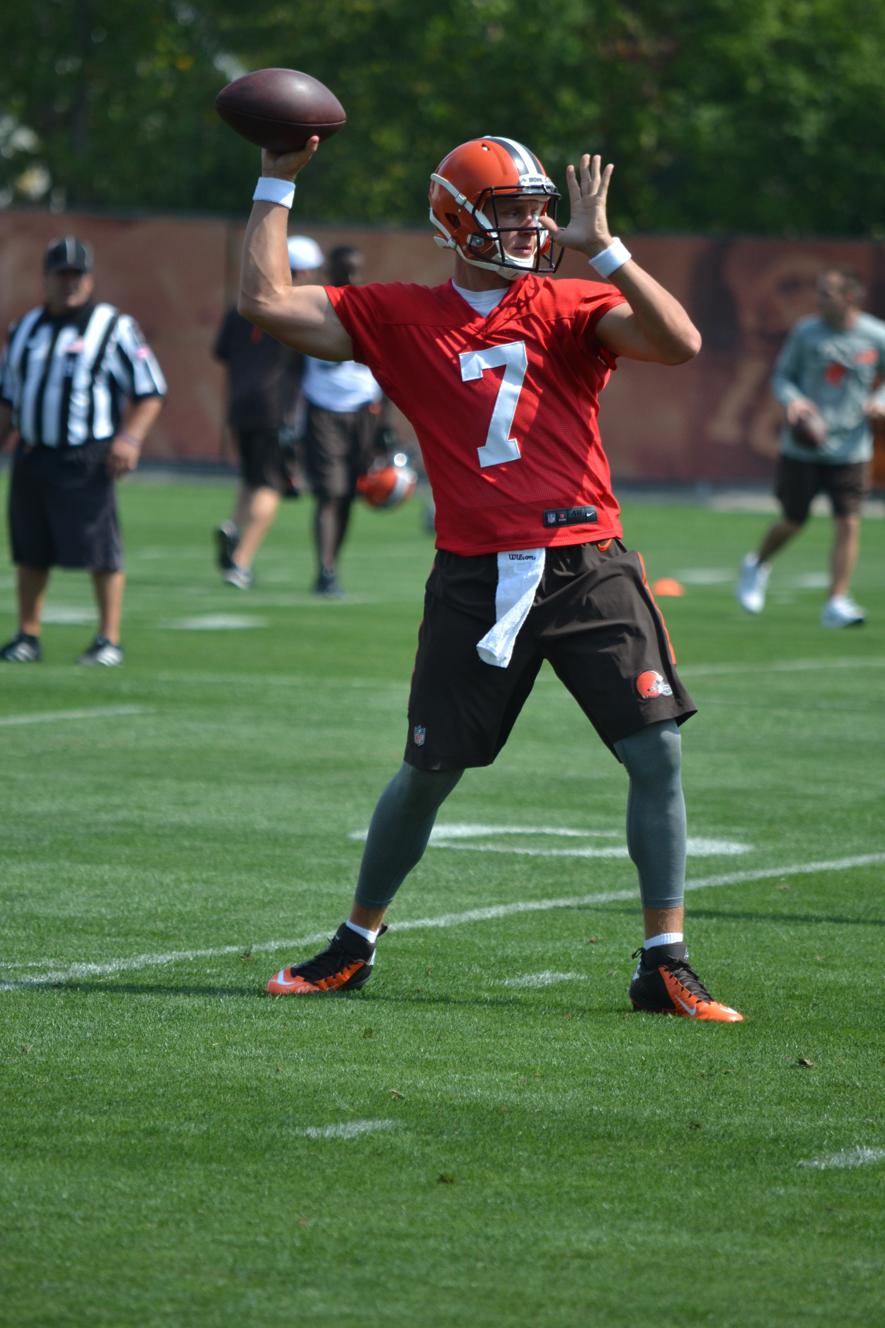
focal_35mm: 450
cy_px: 664
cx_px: 442
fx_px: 16592
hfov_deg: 3.1
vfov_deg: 4.6
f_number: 5.6
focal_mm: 300
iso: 400
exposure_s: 1/1250
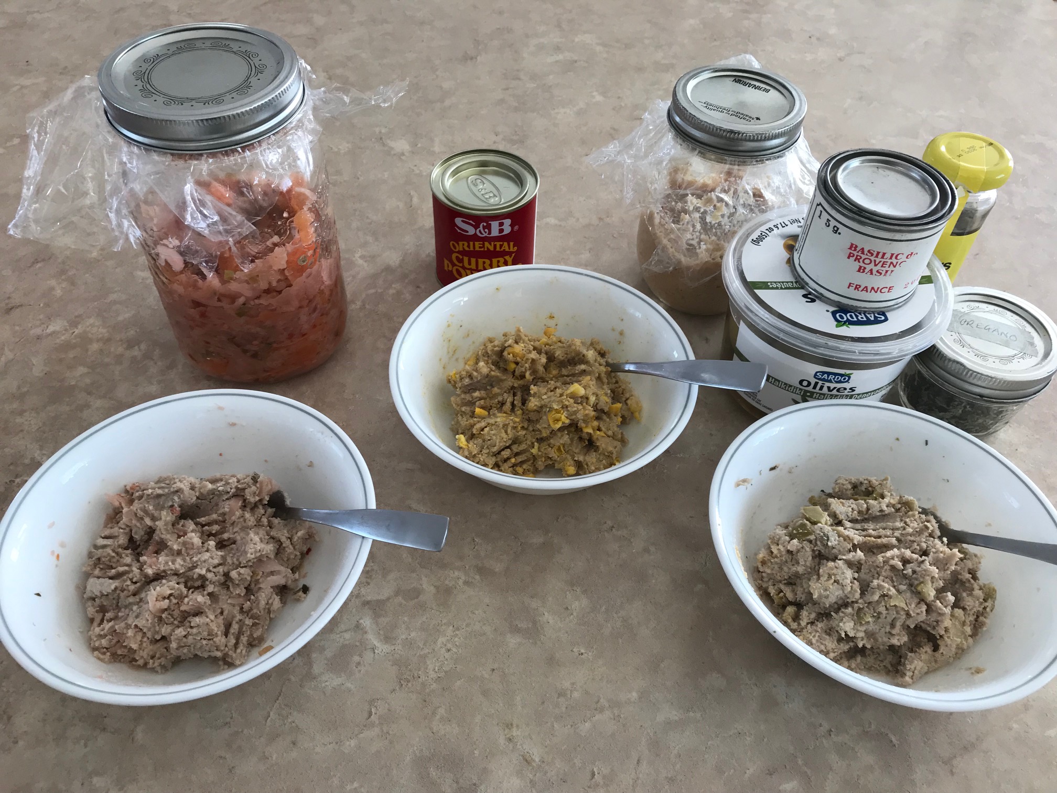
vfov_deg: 49.7
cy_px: 396
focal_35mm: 28
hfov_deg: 63.4
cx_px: 528
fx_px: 855
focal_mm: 3.99
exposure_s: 1/120
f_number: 1.8
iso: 32
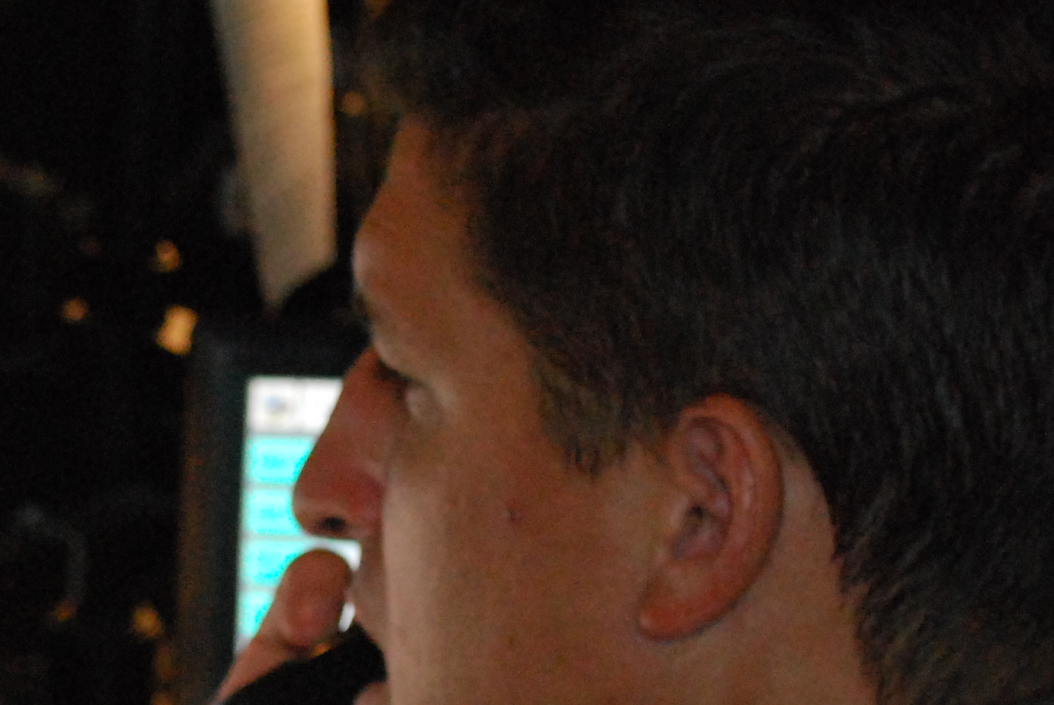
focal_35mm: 200
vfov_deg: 6.9
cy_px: 596
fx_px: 5877
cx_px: -160
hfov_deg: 10.1
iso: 1600
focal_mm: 45
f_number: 5.6
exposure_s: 1/25
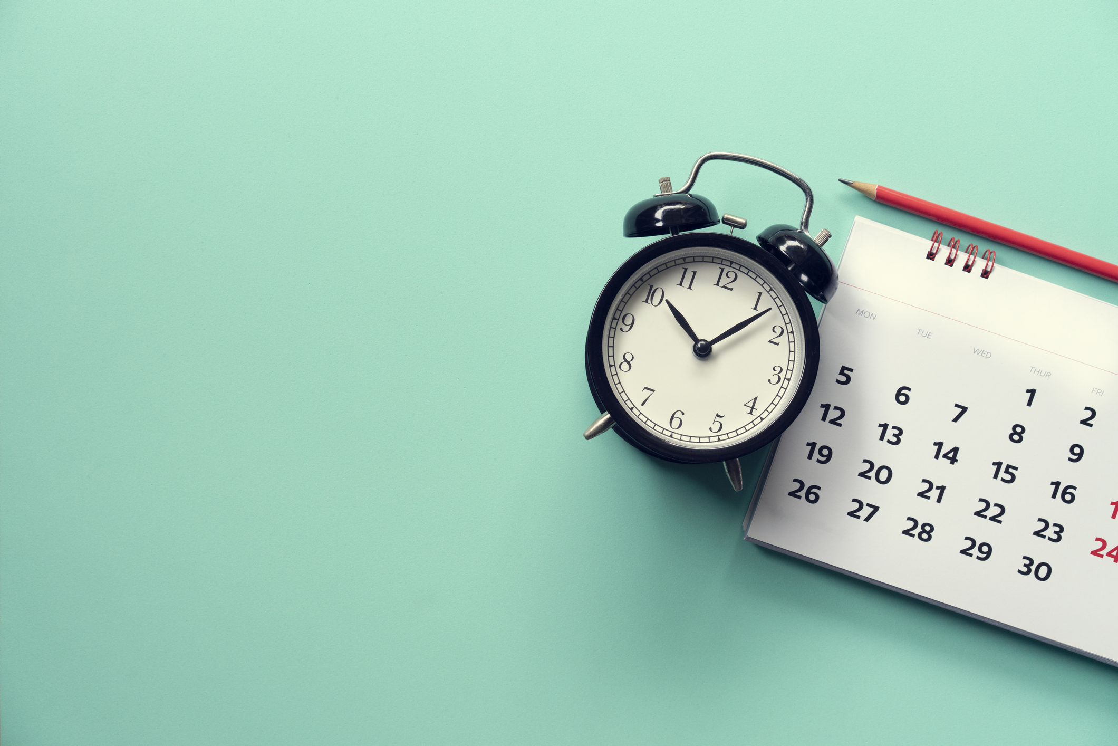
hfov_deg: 36.2
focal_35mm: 55
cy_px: 373
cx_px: 559
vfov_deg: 24.6
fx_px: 1708
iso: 800
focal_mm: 55
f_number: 7.1
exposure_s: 1/125
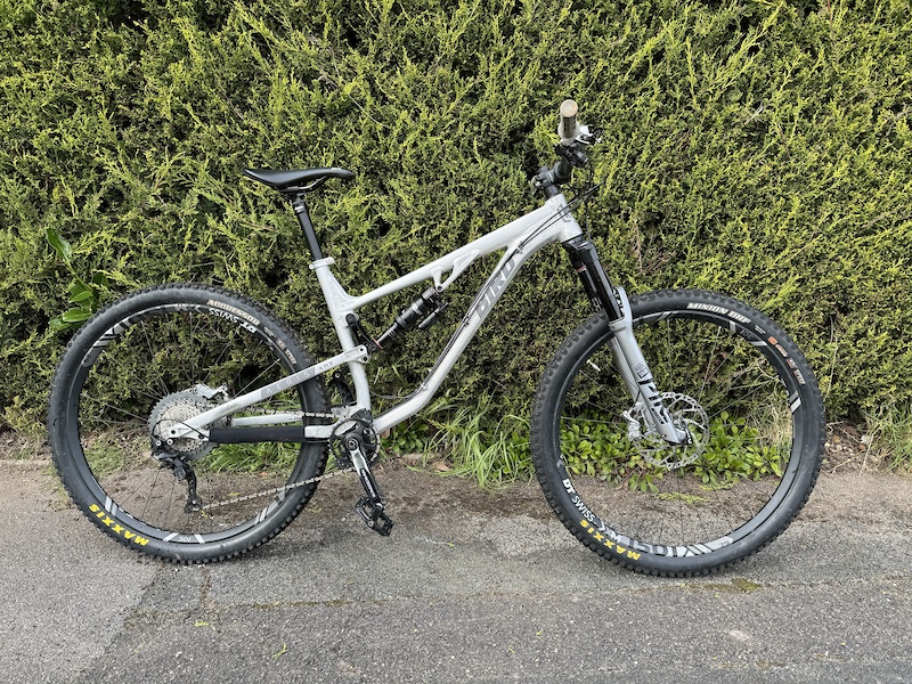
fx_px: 632
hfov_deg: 71.6
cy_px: 342
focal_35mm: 24
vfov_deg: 56.8
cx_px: 456
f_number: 1.78
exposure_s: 1/470
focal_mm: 6.86
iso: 80
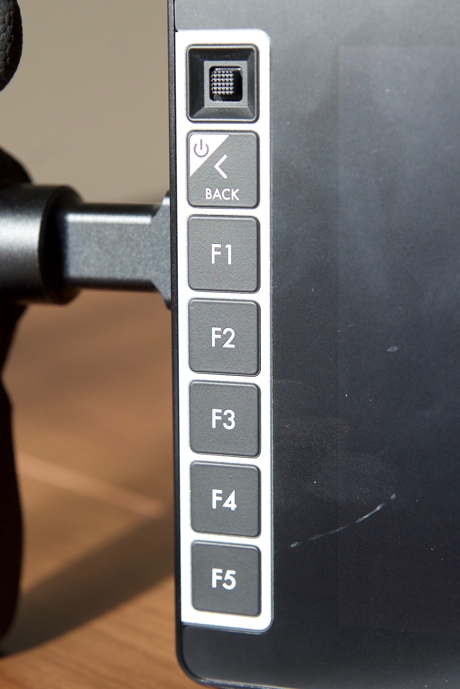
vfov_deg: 19.4
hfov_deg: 13.1
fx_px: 2010
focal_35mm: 105
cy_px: 344
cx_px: 230
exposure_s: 1/200
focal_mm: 70
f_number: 5
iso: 1250
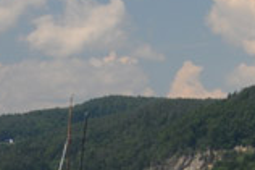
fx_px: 1954
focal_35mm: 276
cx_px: 615
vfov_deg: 5.0
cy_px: 99
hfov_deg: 7.0
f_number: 13
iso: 200
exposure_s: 1/80
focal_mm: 29
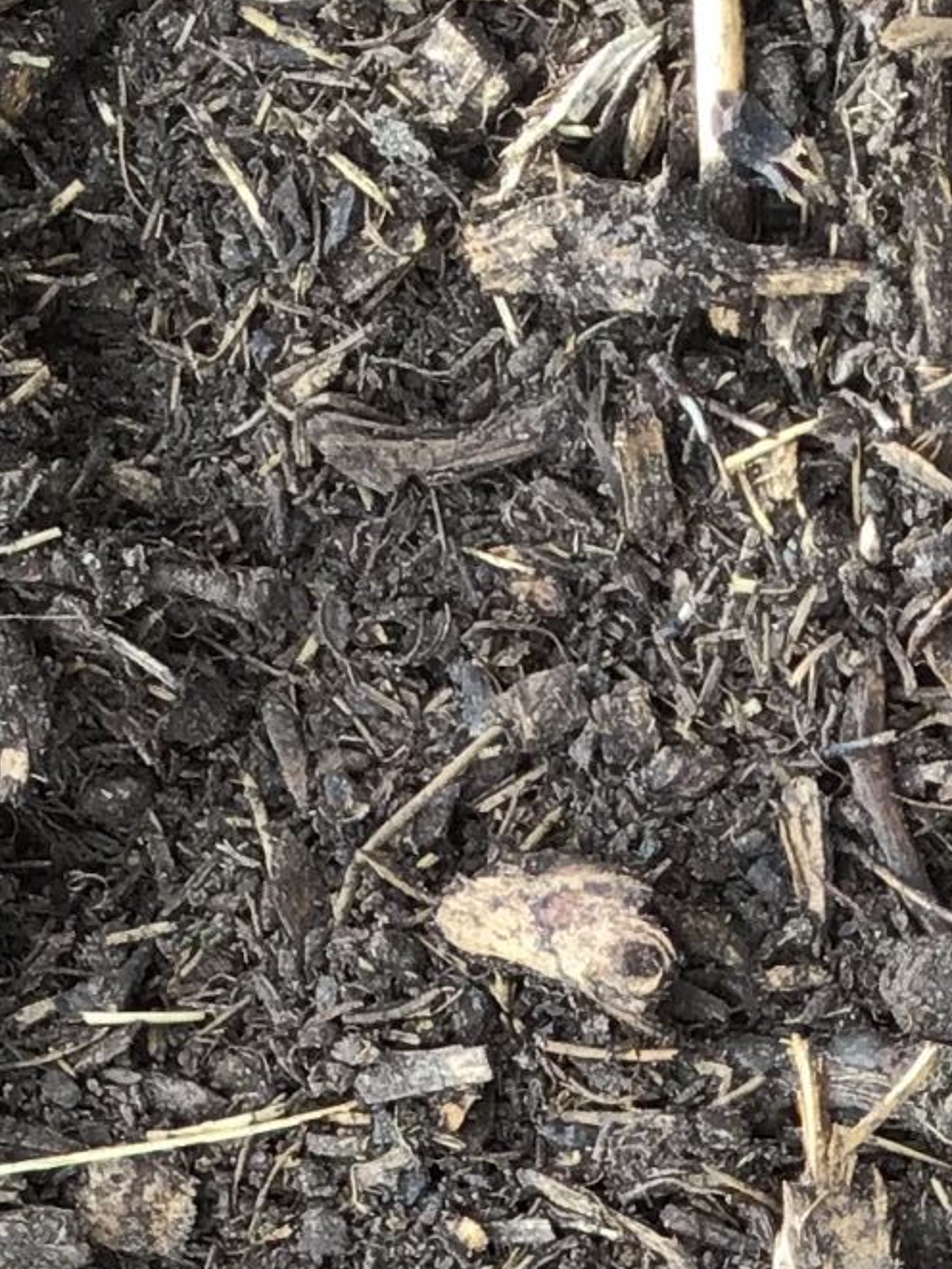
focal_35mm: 120
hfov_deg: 12.0
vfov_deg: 15.7
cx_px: 1242
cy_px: 1572
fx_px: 4399
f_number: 2.4
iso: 25
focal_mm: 3.3
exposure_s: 1/149
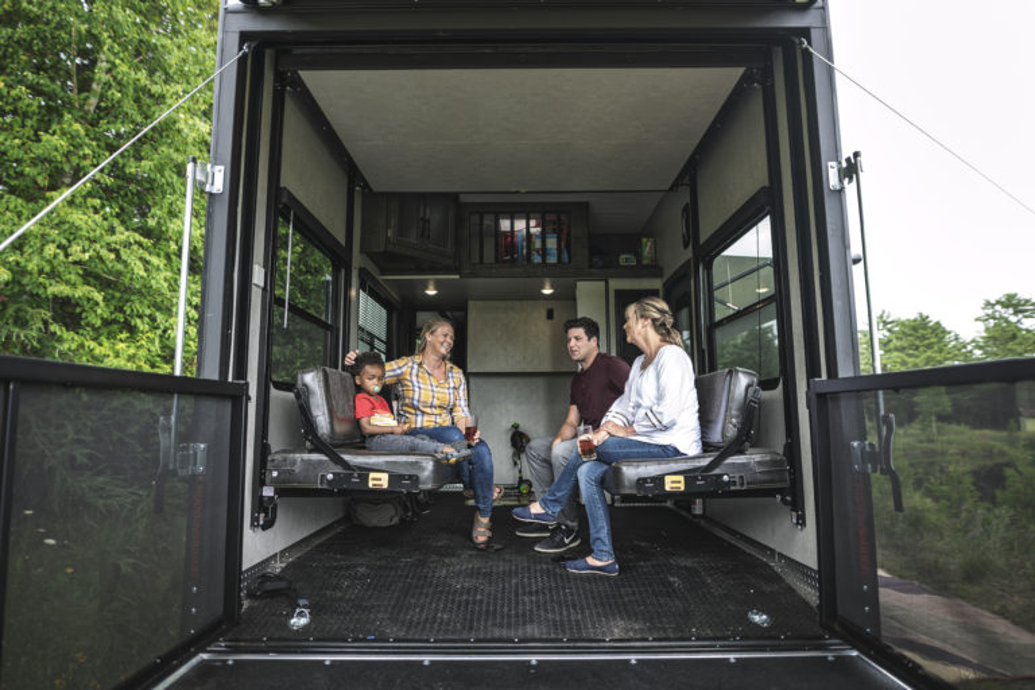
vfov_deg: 61.9
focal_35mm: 20
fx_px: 575
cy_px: 345
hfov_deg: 84.0
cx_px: 518
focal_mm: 20
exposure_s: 1/180
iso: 31
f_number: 1.4
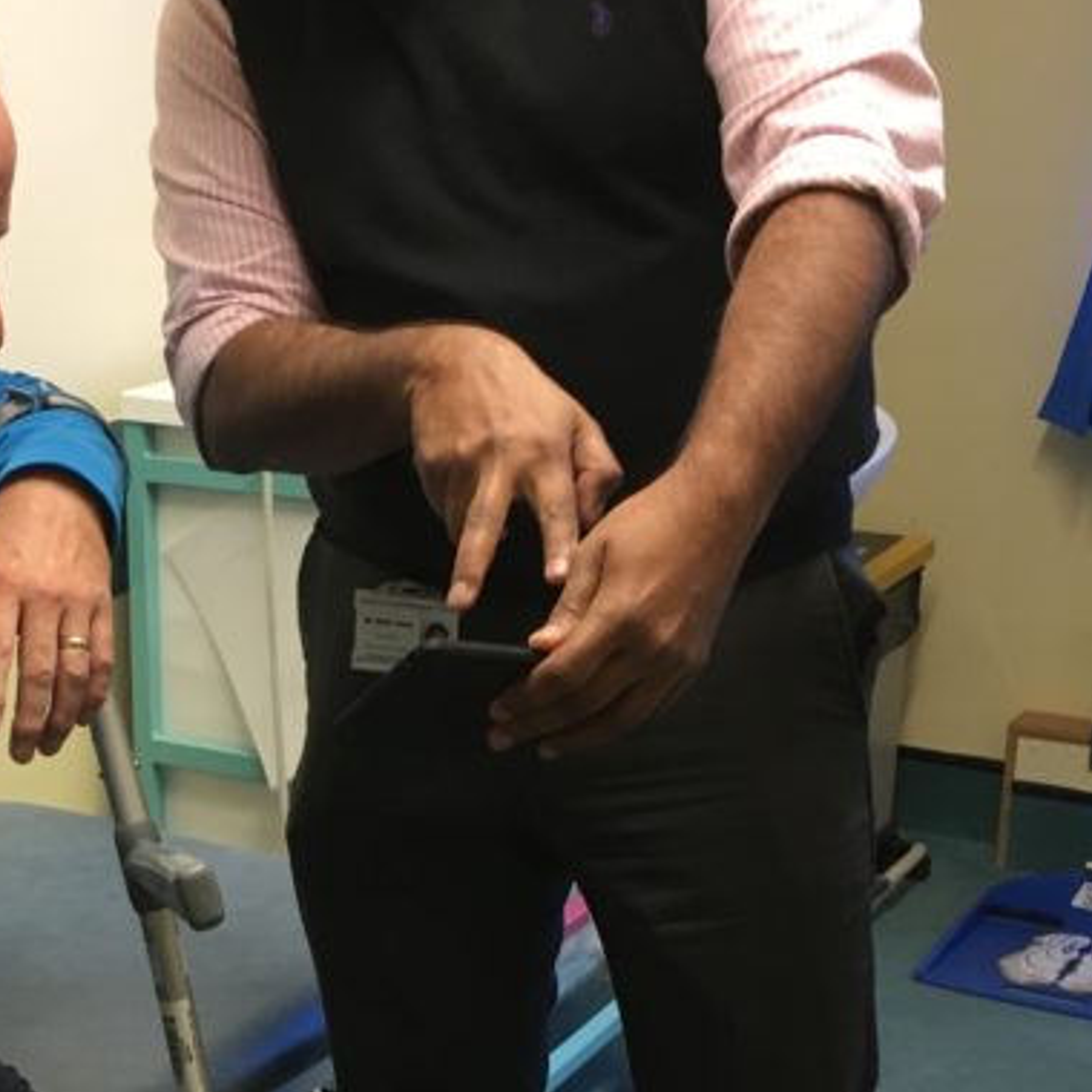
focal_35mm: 69
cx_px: 241
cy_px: 908
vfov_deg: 24.5
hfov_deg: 24.7
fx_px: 2463
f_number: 2.2
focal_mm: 4.15
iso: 160
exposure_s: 1/33
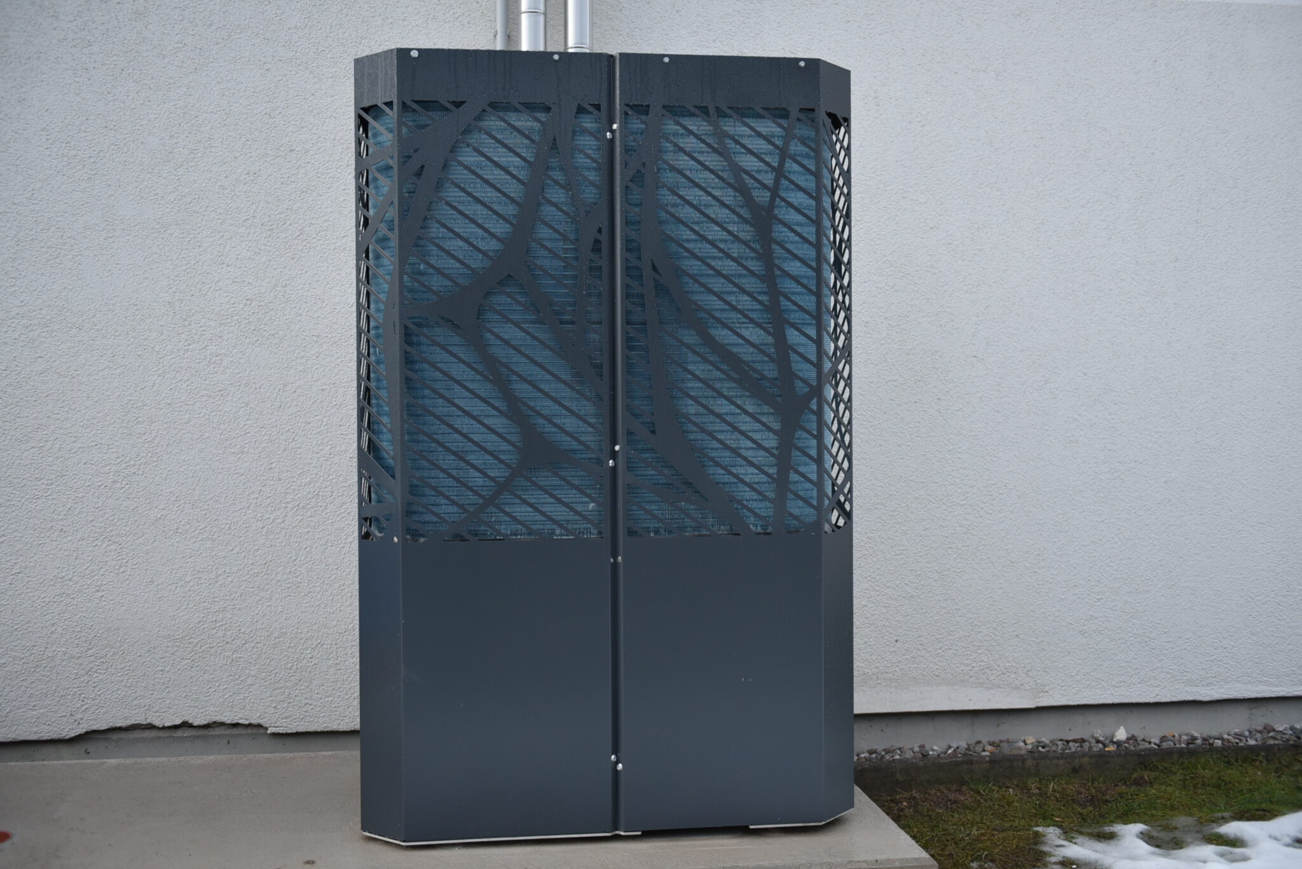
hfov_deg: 50.7
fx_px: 1375
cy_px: 434
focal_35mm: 38
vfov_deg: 35.1
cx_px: 651
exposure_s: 1/60
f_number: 3.2
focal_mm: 38
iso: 800
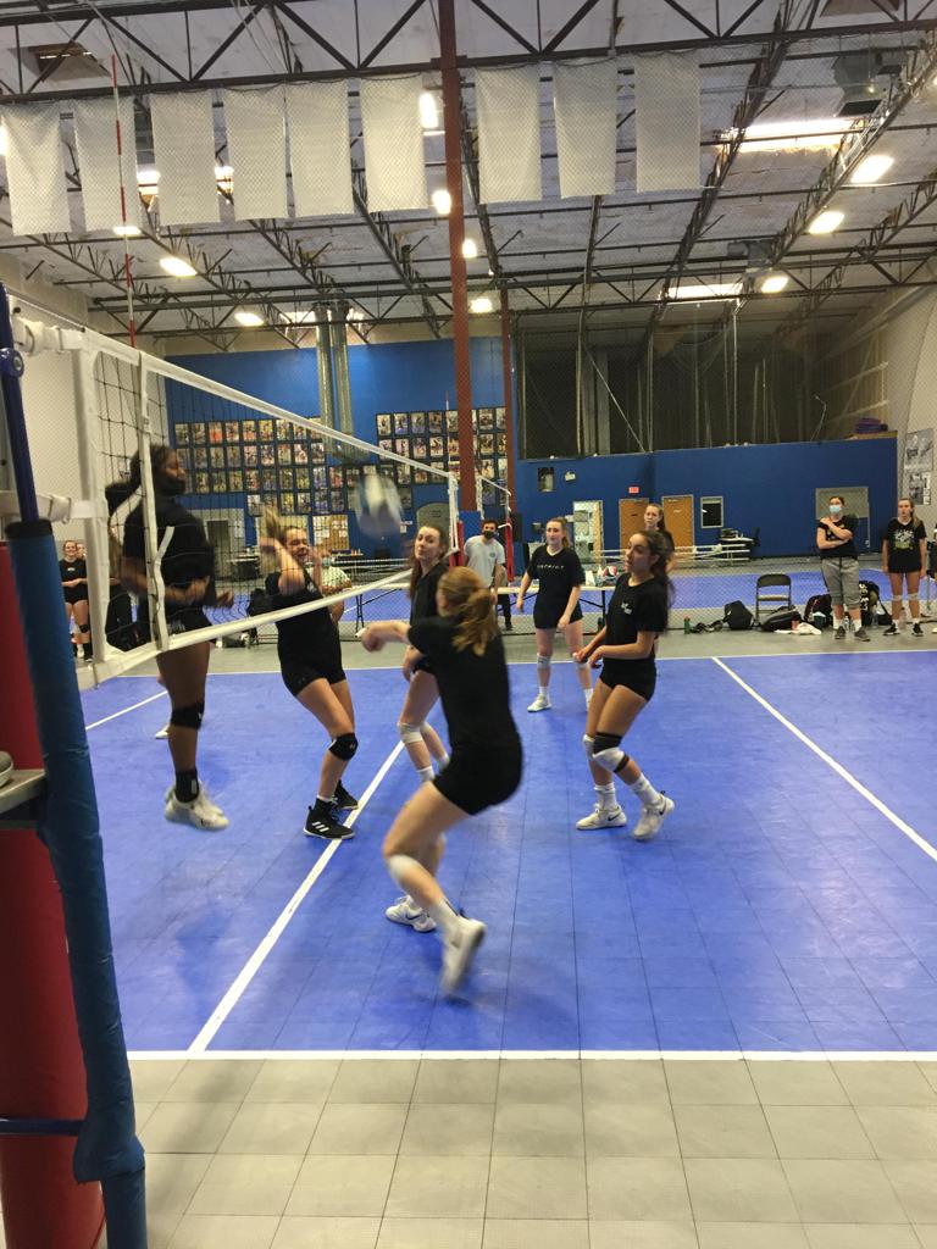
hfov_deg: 48.2
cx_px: 468
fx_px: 1047
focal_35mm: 29
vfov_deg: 61.7
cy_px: 624
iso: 125
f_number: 2.2
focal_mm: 4.15
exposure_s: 1/30
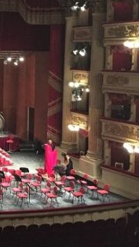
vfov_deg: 28.5
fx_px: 479
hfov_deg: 15.5
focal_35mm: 73
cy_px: 60
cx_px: -55
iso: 320
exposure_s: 1/17
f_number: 2.2
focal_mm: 4.15
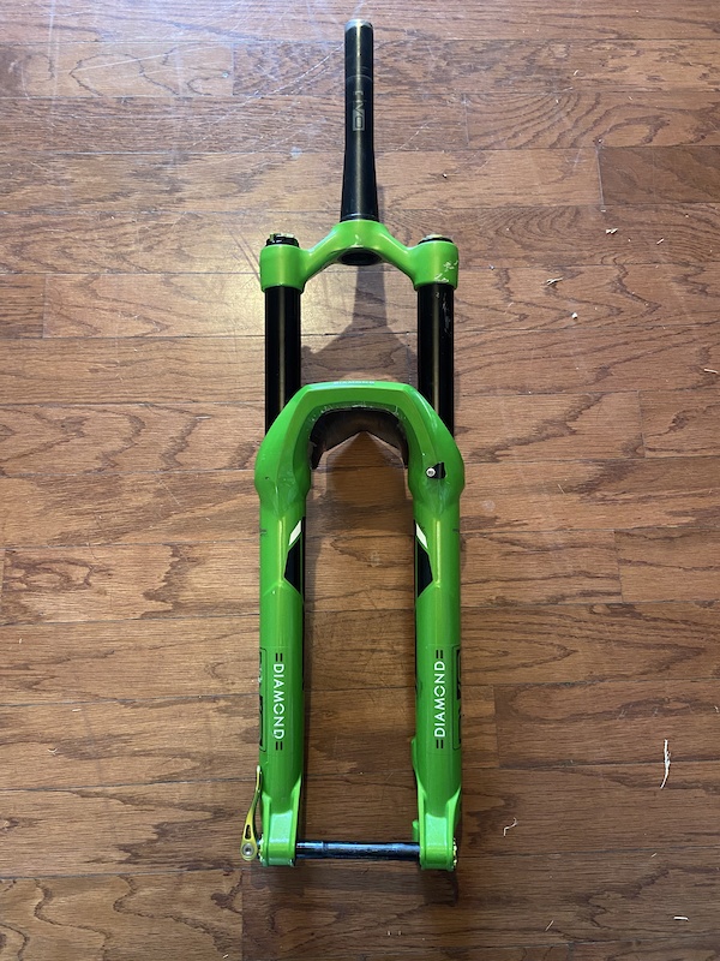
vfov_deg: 67.3
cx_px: 360
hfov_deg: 53.1
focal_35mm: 26
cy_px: 480
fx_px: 721
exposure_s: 1/30
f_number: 1.8
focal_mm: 4.25
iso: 640
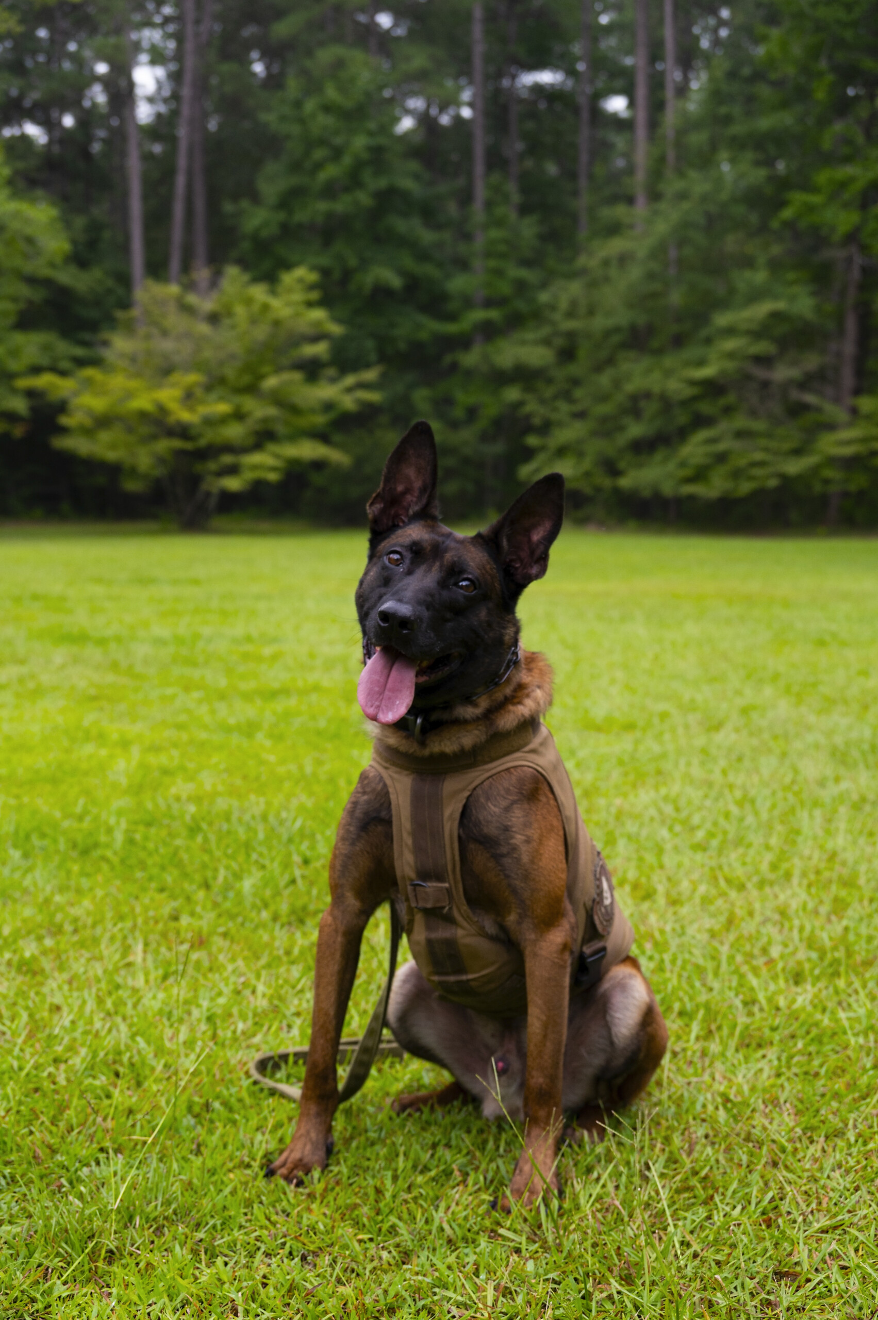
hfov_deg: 27.0
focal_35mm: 50
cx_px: 439
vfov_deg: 39.6
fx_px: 1832
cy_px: 660
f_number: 5.6
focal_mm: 50
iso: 1000
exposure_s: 1/320
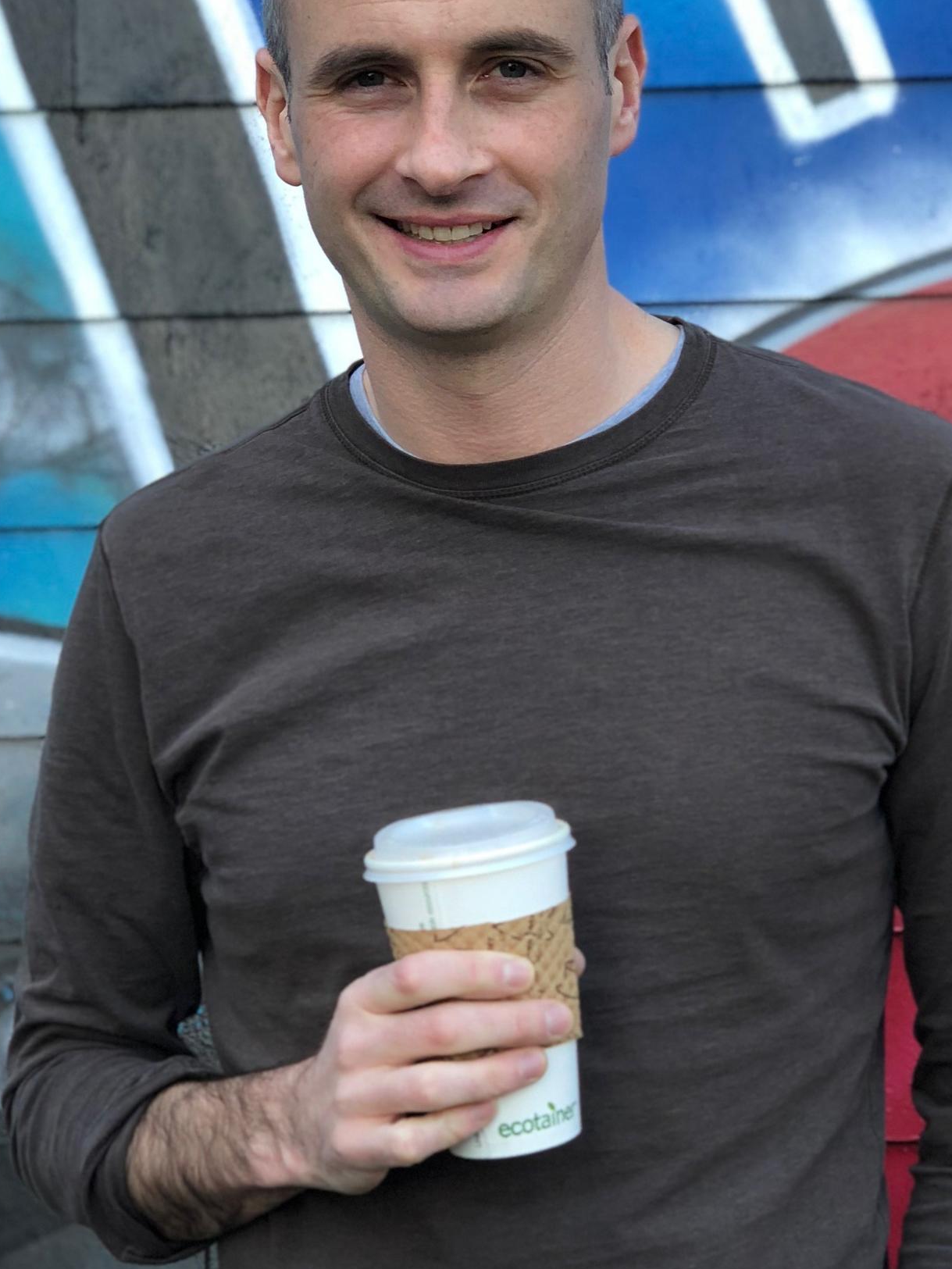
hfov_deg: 15.4
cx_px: 579
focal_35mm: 96
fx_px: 3520
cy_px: 795
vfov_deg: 20.4
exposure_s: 1/60
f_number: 2.4
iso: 16
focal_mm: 6
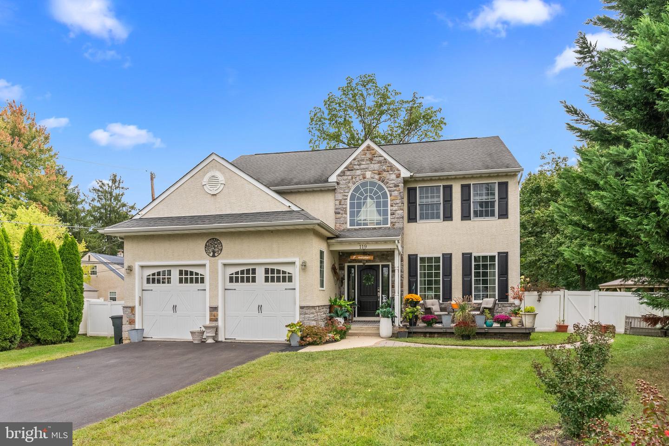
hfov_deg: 81.2
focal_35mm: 21
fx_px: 390
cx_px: 334
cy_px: 223
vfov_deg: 59.5
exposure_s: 1/320
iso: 1000
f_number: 11
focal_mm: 21
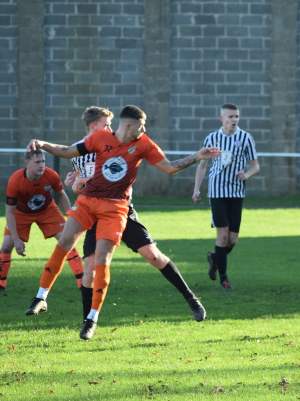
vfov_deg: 6.1
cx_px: 232
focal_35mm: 326
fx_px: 3767
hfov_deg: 4.6
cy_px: 201
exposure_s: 1/800
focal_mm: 150
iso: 800
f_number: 5
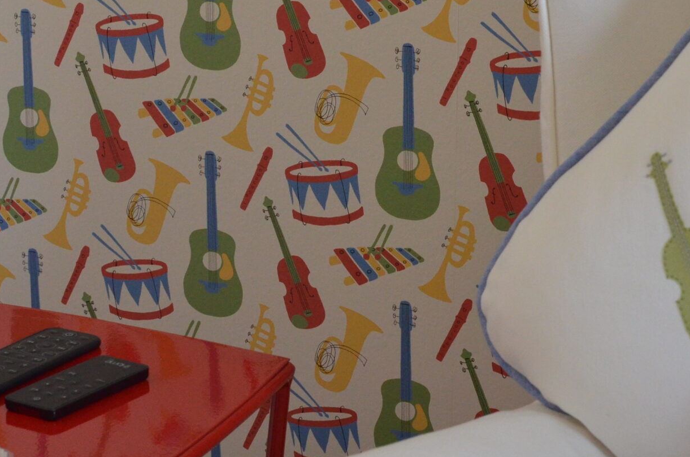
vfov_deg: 12.4
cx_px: 441
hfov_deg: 18.6
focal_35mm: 110
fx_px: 2105
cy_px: 171
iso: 1600
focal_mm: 35
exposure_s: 1/30
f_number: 9
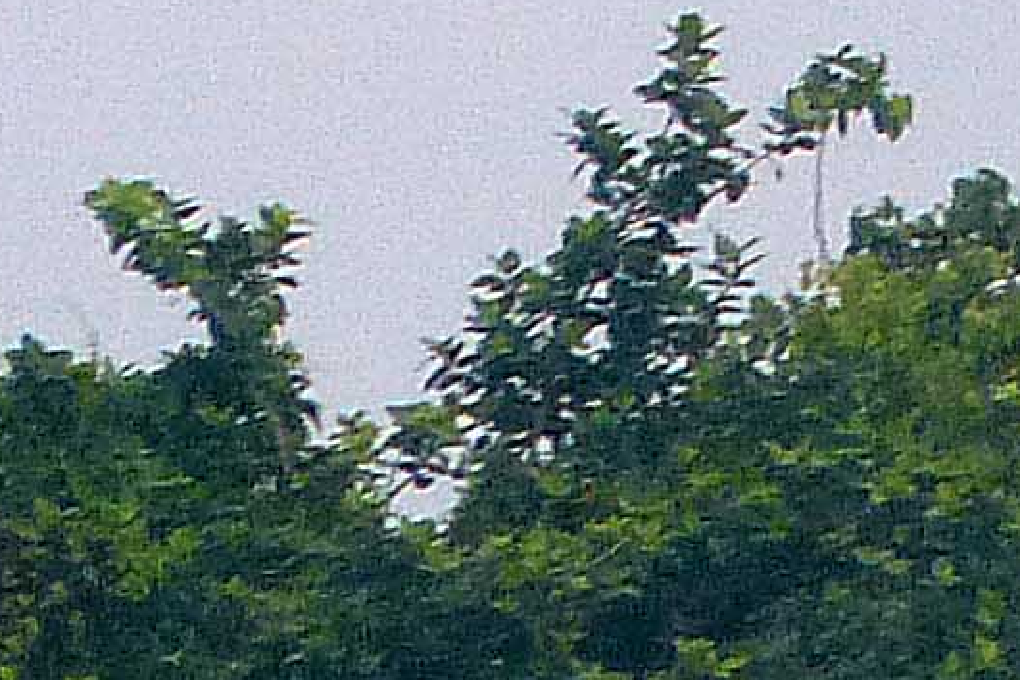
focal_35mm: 4699
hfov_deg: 0.4
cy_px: -1016
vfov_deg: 0.3
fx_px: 133128
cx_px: 2952
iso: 200
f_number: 4
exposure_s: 1/800
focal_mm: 108
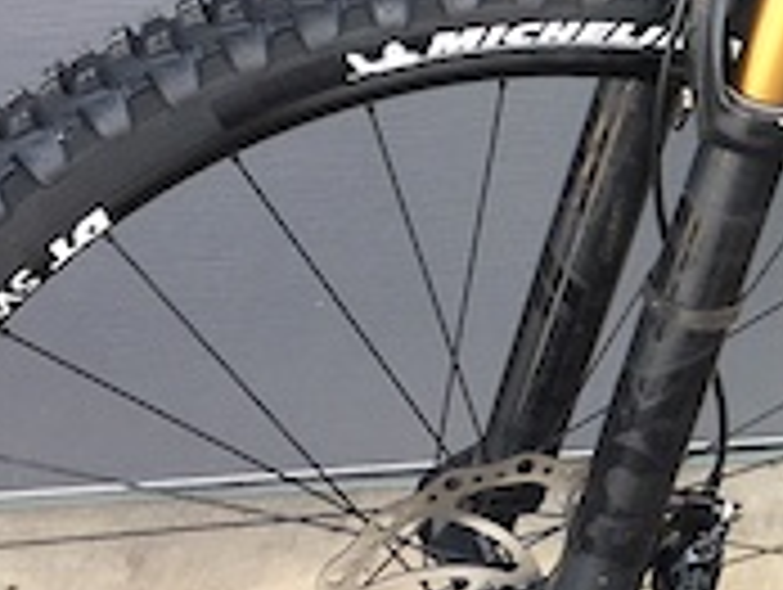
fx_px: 3013
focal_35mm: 133
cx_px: 1408
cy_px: -68
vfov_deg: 11.0
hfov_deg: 13.3
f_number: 2.2
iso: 32
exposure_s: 1/60
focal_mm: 4.15
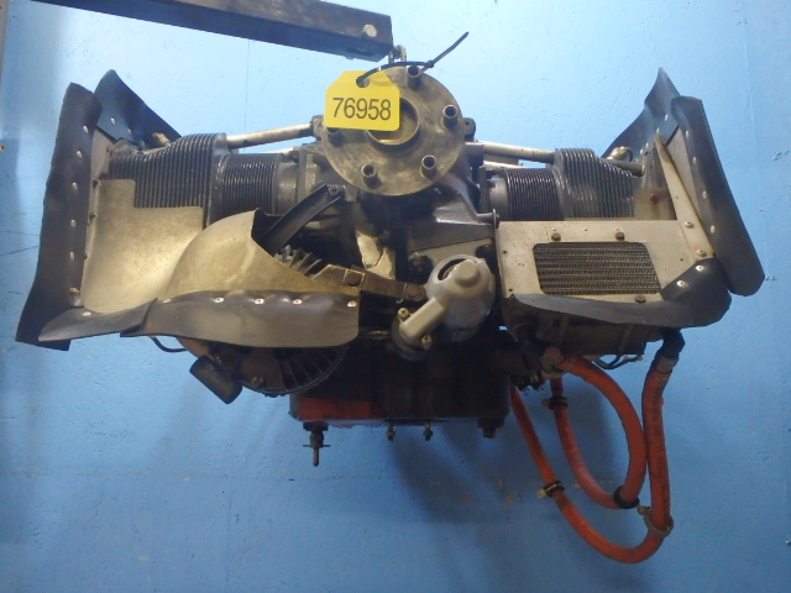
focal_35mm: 28
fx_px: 640
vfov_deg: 49.7
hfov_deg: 63.4
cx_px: 396
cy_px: 296
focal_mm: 5
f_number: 3.9
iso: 800
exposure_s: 1/20
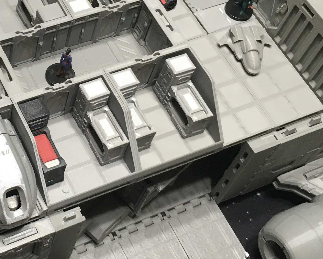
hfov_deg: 25.7
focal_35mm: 71
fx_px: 679
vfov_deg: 21.5
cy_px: 98
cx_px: 16
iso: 64
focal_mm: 4.15
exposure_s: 1/30
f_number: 2.2
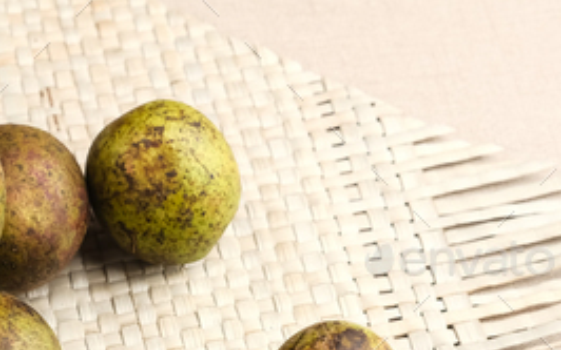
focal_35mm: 120
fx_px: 1834
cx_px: 137
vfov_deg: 10.8
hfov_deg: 17.3
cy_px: 357
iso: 500
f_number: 9
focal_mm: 35
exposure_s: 1/80
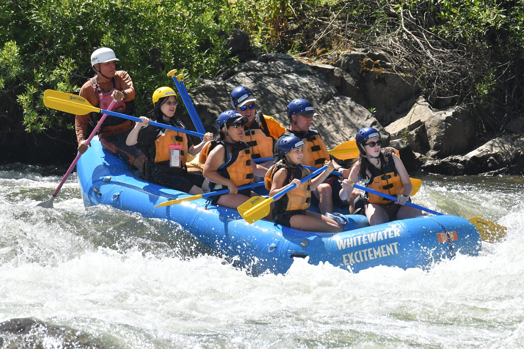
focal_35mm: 540
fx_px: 7859
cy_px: 174
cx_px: 262
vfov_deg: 2.5
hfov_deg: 3.8
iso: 800
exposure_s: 1/1600
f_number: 9
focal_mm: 270
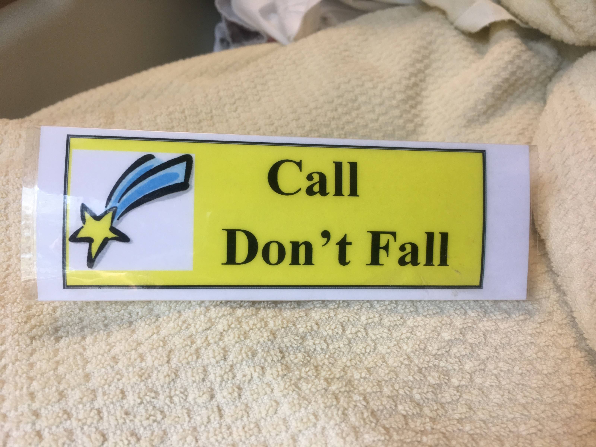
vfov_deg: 48.2
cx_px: 298
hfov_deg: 61.7
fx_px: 499
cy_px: 224
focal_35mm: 29
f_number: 2.2
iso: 40
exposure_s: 1/120
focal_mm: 4.15
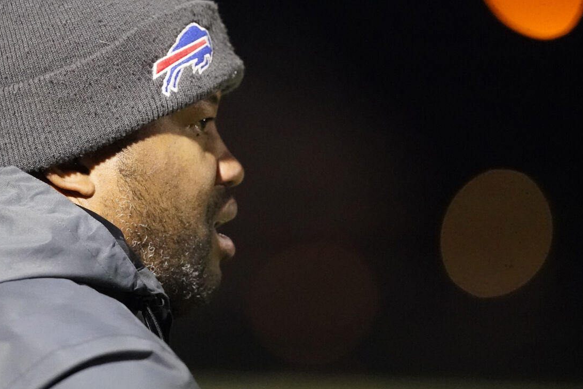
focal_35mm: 484
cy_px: 126
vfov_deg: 2.8
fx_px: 7835
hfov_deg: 4.3
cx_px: 233
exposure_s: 1/1000
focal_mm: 300
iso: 20000
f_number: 2.8
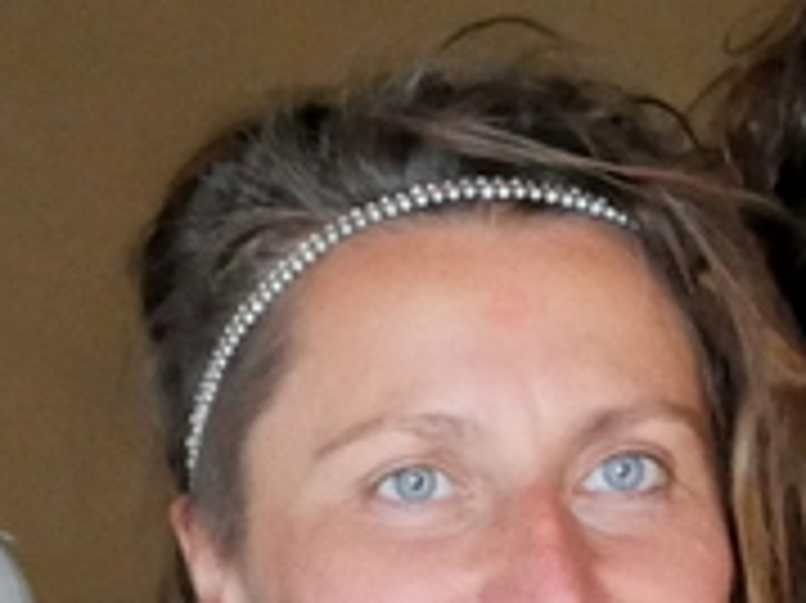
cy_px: 756
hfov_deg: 7.0
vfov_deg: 5.3
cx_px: 1139
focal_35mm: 280
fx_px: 6515
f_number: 2.8
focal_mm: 24
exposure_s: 1/25
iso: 3200
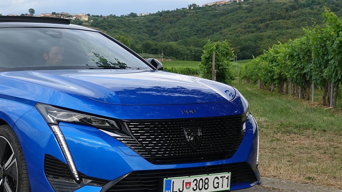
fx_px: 717
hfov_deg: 26.3
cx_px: 62
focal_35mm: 79
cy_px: 105
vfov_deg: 15.3
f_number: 5.6
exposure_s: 1/160
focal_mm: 16.62
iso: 125
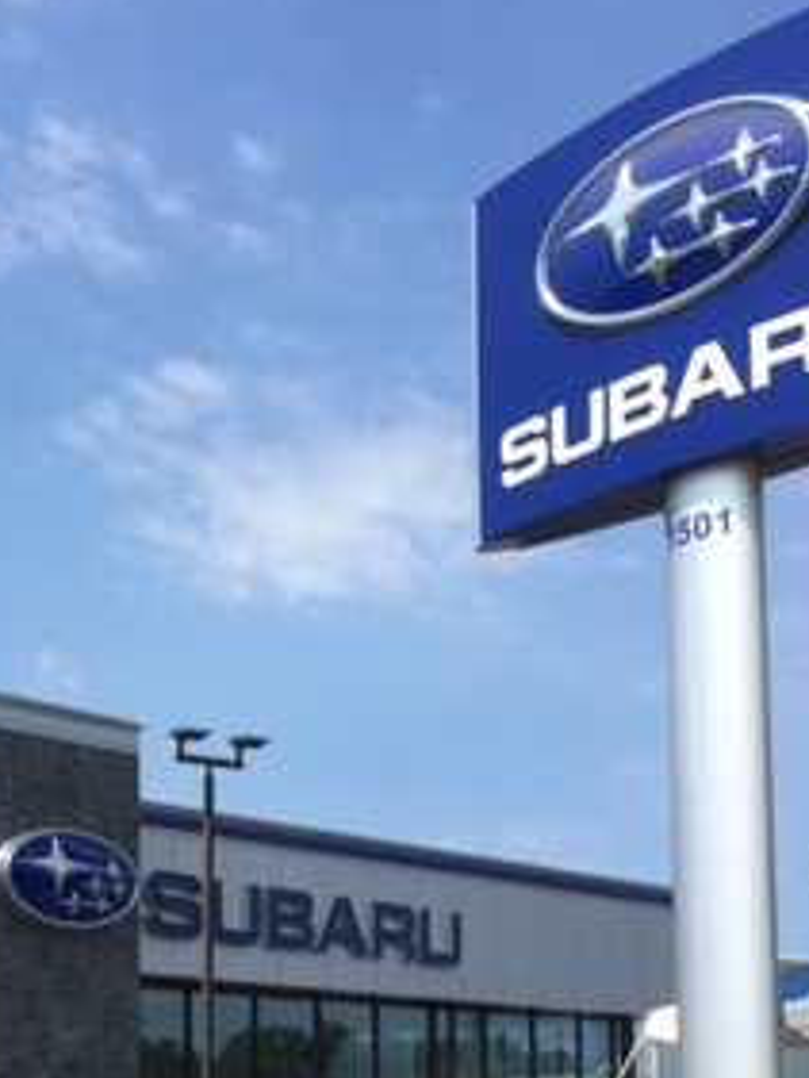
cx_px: 134
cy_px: 898
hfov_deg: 21.9
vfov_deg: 28.6
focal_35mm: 66
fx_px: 2055
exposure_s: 1/1721
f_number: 2.2
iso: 32
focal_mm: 4.15
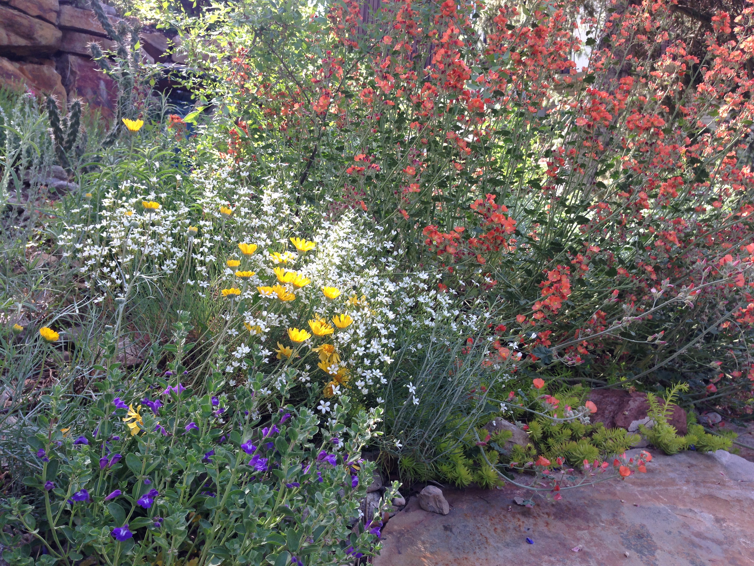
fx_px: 719
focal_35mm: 33
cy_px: 283
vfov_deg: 42.9
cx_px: 377
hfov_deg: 55.4
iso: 50
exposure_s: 1/164
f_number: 2.4
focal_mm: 4.12
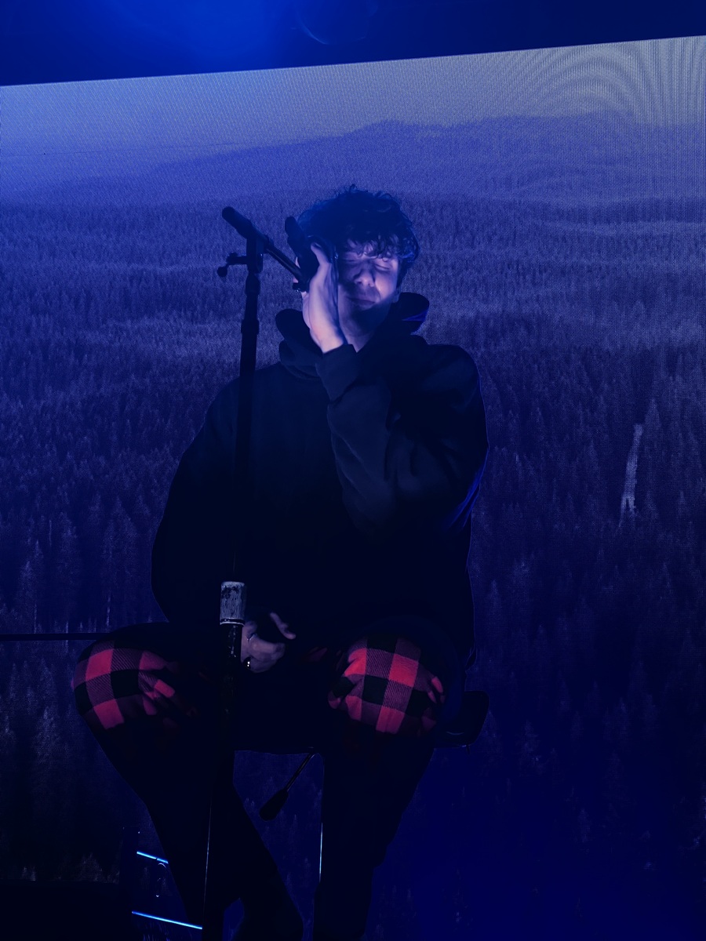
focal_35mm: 77
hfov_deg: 19.1
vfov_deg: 25.3
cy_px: 470
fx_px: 2094
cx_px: 353
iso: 125
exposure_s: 1/100
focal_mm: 9
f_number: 2.8
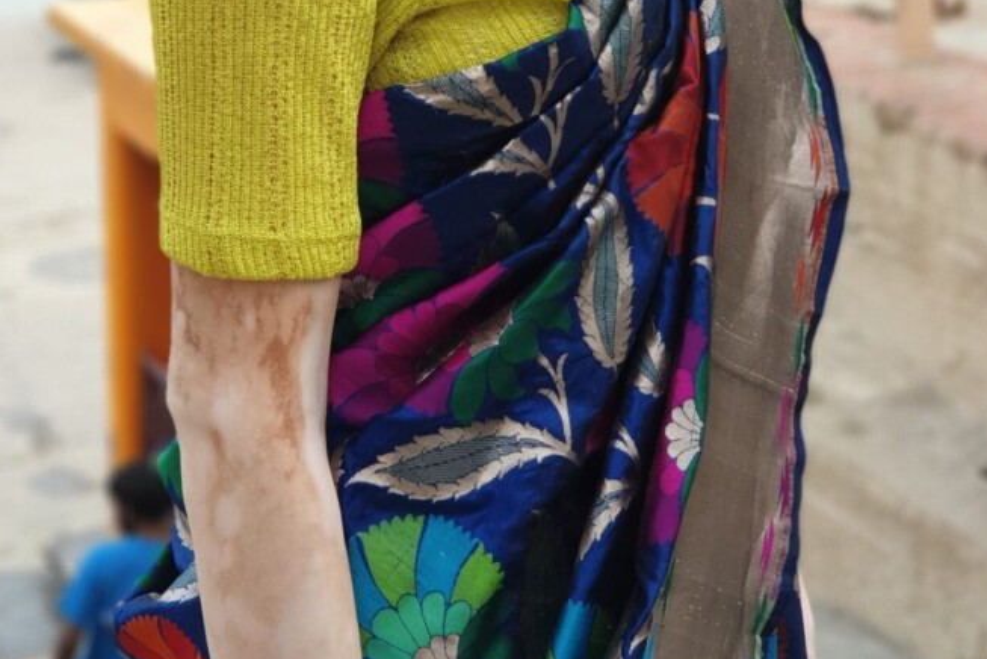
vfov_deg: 12.0
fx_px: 3099
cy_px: -14
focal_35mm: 113
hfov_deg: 18.1
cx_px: 496
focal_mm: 6
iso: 100
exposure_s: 1/30
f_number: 2.4
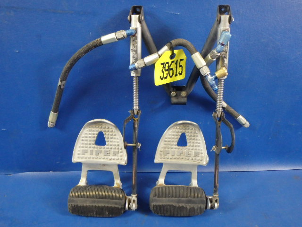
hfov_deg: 63.4
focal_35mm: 28
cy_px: 114
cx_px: 151
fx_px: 244
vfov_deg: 49.7
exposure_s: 1/20
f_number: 3.9
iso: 800
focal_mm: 5
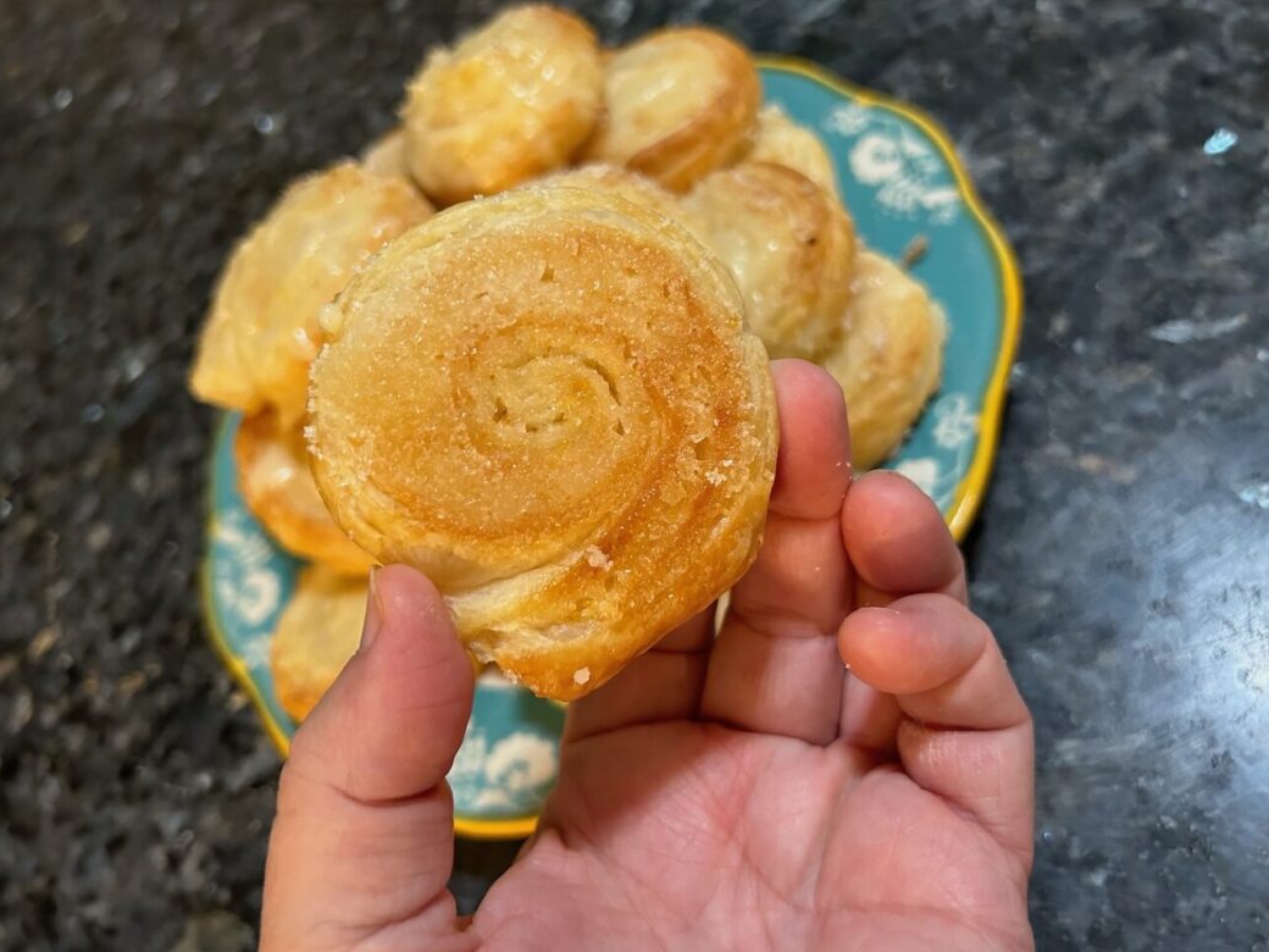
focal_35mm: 27
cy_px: 470
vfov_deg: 51.4
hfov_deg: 65.3
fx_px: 990
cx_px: 642
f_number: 1.5
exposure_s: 1/60
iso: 320
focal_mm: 5.7
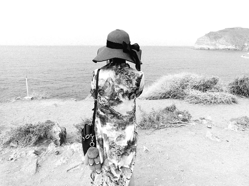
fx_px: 194
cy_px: 93
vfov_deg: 51.3
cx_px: 124
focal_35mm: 27
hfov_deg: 65.3
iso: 50
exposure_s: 1/625
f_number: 2.2
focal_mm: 4.5
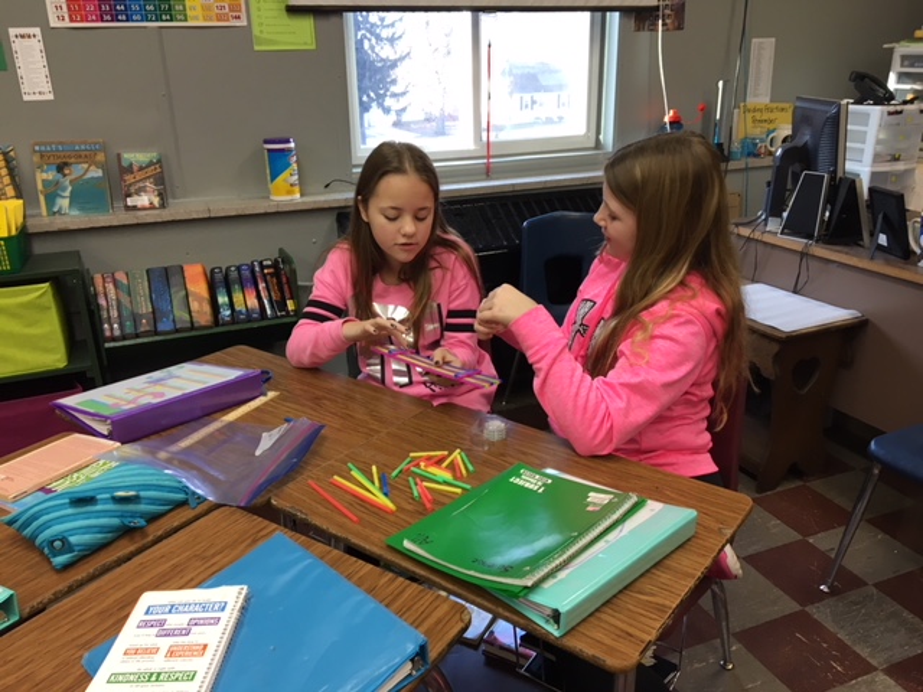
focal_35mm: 29
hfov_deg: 61.7
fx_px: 773
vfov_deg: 48.2
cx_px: 462
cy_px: 346
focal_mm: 4.15
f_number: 2.2
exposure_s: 1/30
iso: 50
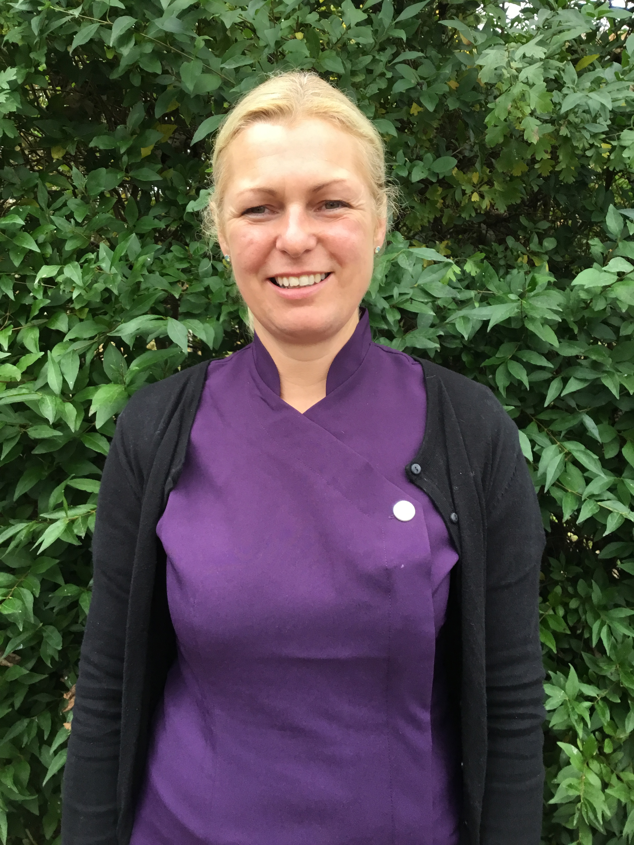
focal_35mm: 31
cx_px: 317
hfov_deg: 45.4
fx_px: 757
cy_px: 422
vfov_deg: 58.4
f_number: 2.4
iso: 32
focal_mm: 3.3
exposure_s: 1/33
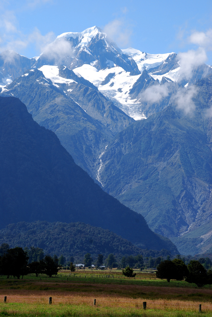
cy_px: 158
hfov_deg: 7.7
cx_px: 106
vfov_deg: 11.4
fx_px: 1585
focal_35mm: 180
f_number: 10
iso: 160
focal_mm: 120
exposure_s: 1/250
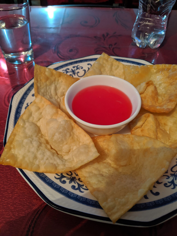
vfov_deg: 65.3
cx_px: 88
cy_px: 118
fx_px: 184
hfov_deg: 51.4
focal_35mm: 27
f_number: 1.8
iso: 430
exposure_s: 1/40
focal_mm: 4.44
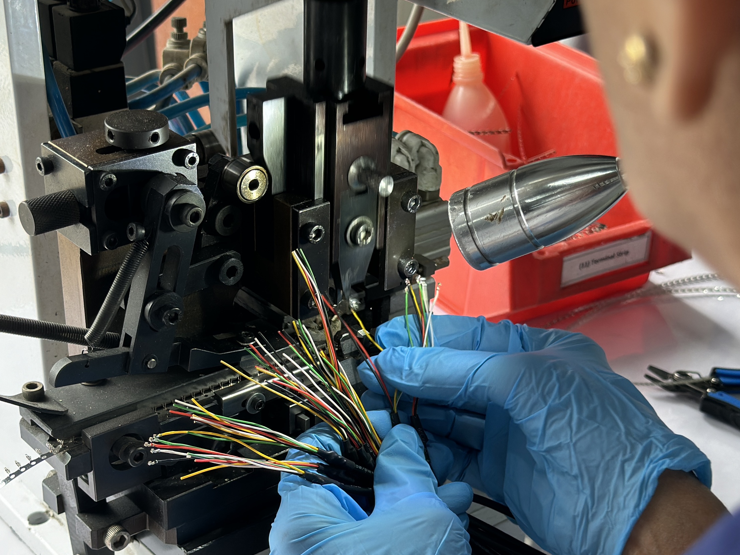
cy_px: 356
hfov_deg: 29.8
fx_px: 1390
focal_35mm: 65
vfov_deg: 22.5
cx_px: 354
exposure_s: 1/100
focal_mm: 6.86
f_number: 1.78
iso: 64
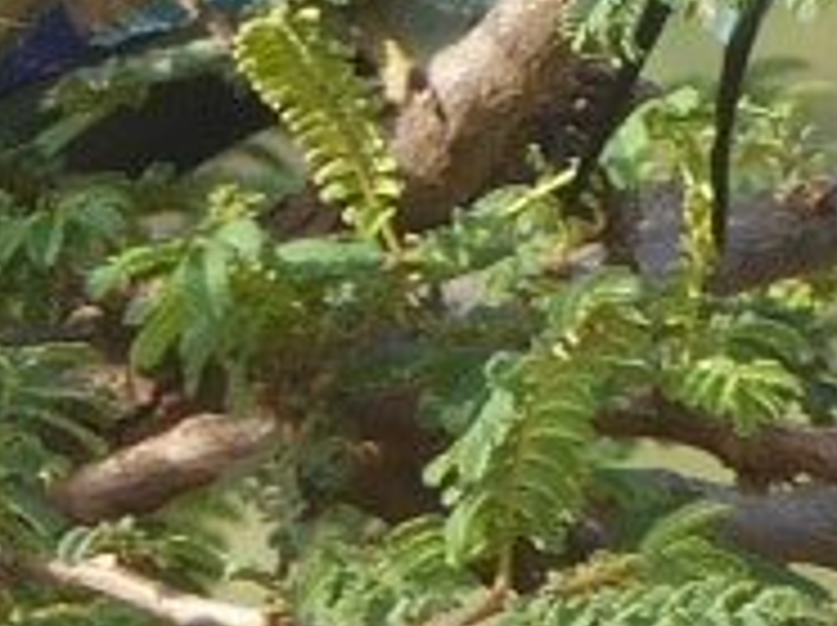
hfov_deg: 0.6
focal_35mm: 3471
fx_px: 83819
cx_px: 792
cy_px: -617
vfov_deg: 0.4
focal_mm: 96.2
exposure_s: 1/100
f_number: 6.1
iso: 160
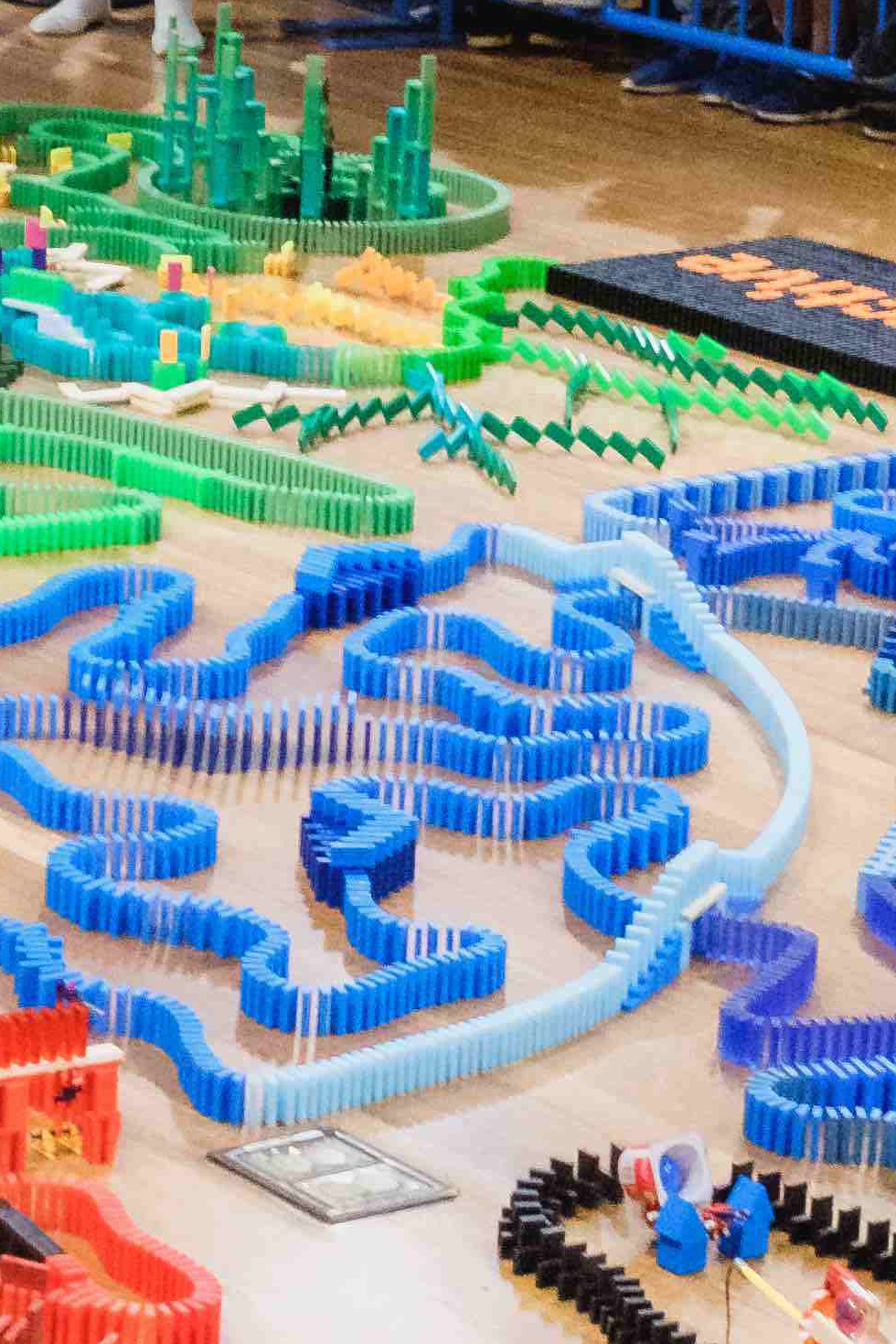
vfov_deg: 14.0
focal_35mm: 147
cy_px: 635
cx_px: -79
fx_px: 5485
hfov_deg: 9.3
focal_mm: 24
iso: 5000
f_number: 5.6
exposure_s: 1/100
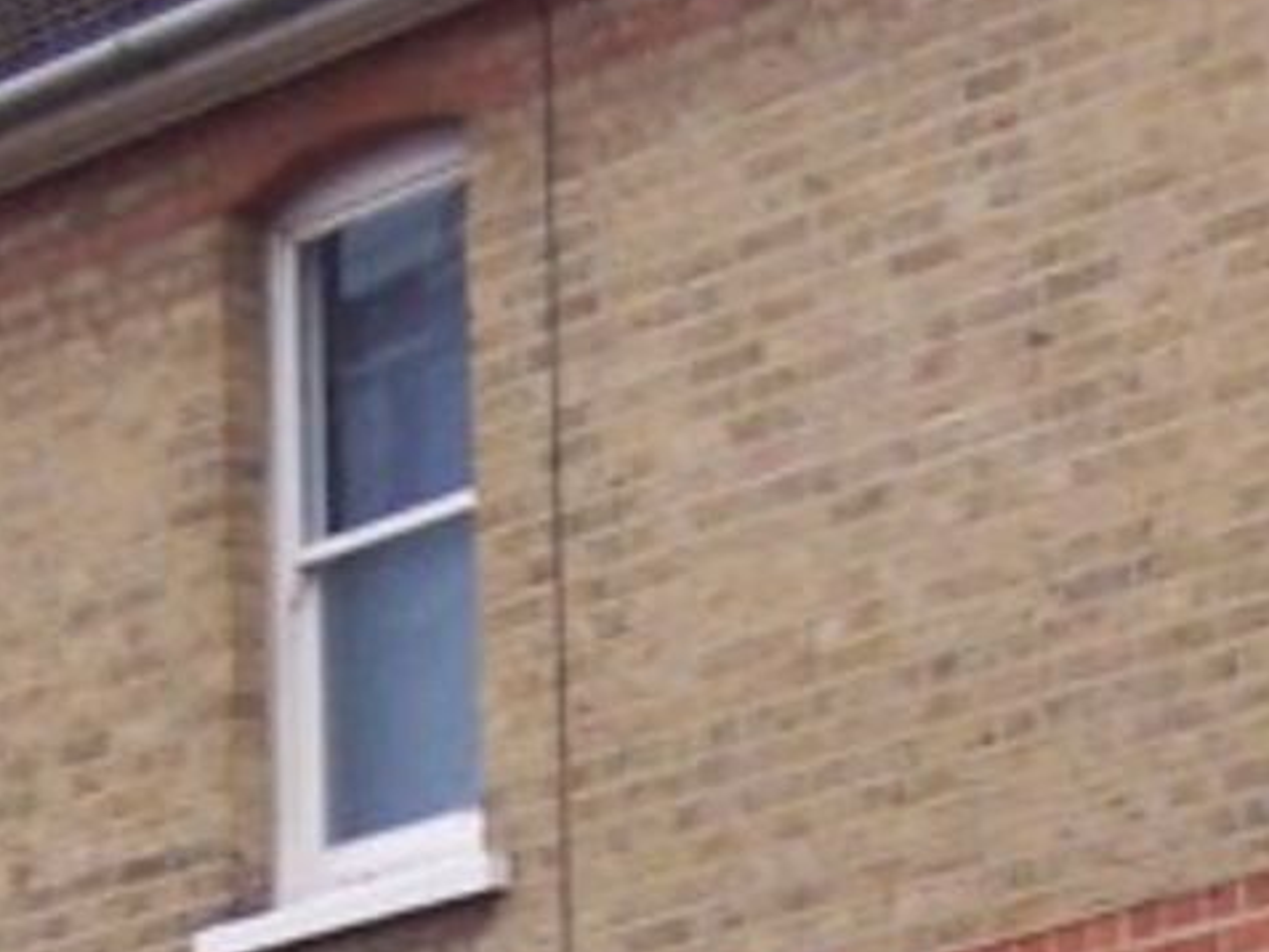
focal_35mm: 263
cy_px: 1702
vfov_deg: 5.6
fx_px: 9644
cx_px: 803
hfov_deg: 7.5
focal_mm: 8.2
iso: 140
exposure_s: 1/90
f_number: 3.4
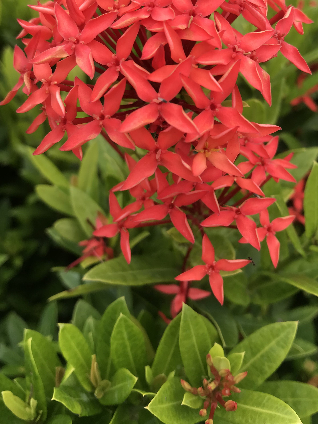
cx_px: 186
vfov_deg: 48.7
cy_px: 169
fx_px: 465
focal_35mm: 38
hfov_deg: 37.6
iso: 20
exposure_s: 1/778
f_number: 1.8
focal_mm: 3.99
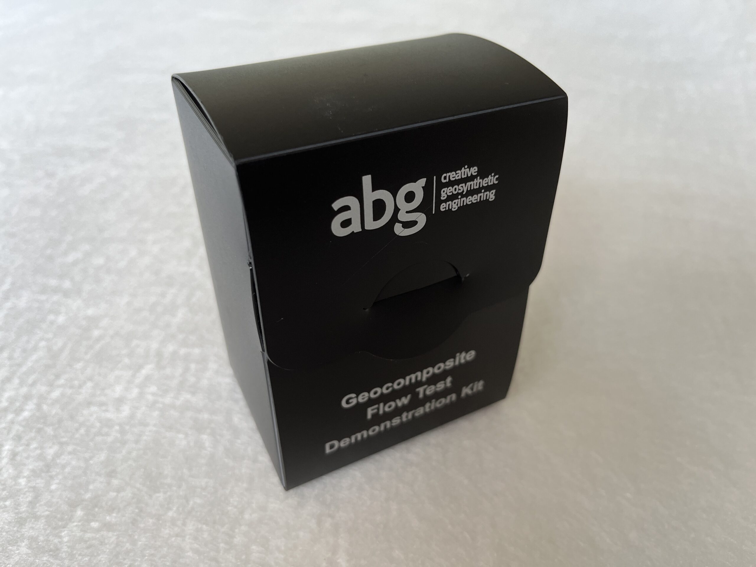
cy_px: 284
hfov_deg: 67.3
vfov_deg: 53.1
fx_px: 568
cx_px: 378
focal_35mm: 26
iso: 125
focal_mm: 5.1
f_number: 1.6
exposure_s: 1/121
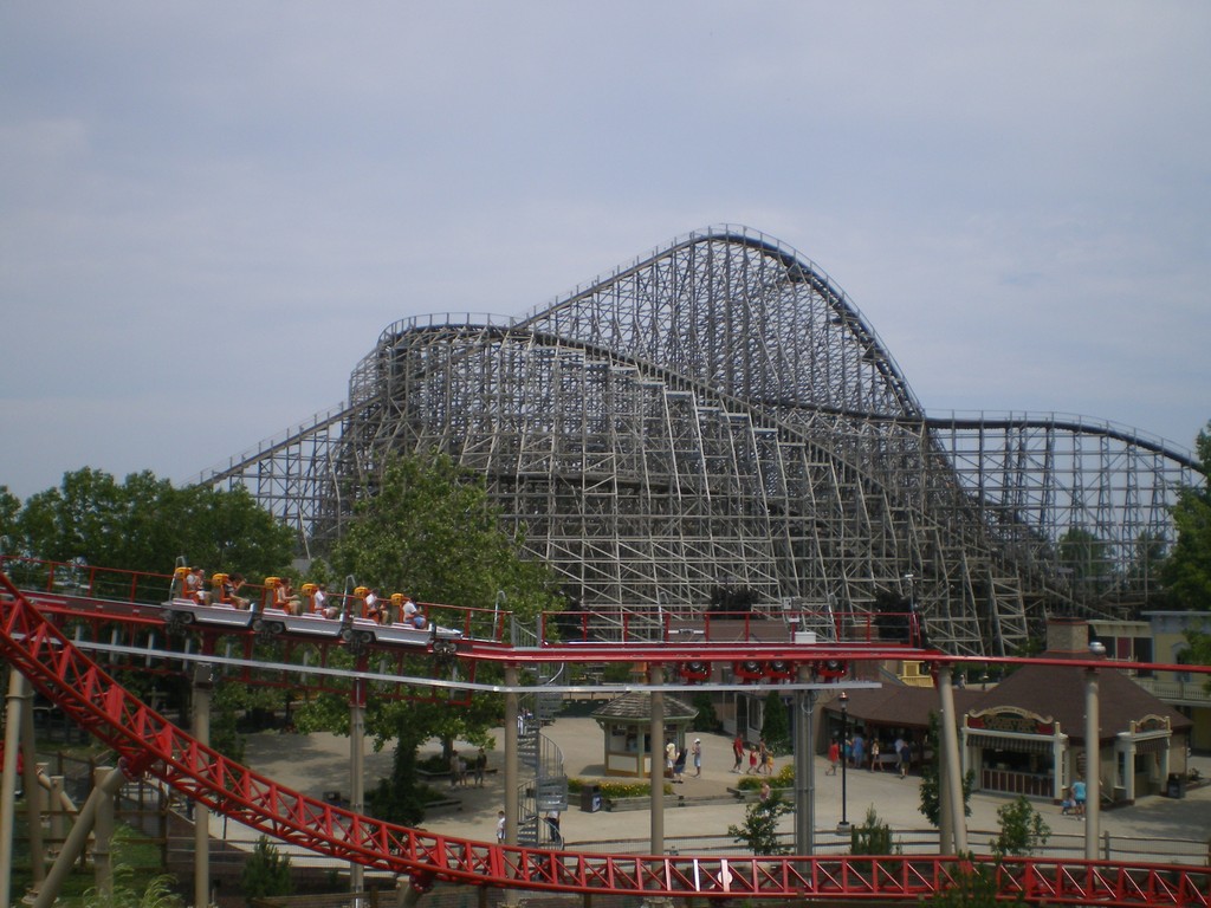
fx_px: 1329
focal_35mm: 38
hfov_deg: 49.0
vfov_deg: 37.7
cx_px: 606
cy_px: 454
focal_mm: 6.3
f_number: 4.6
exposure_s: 1/1000
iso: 100
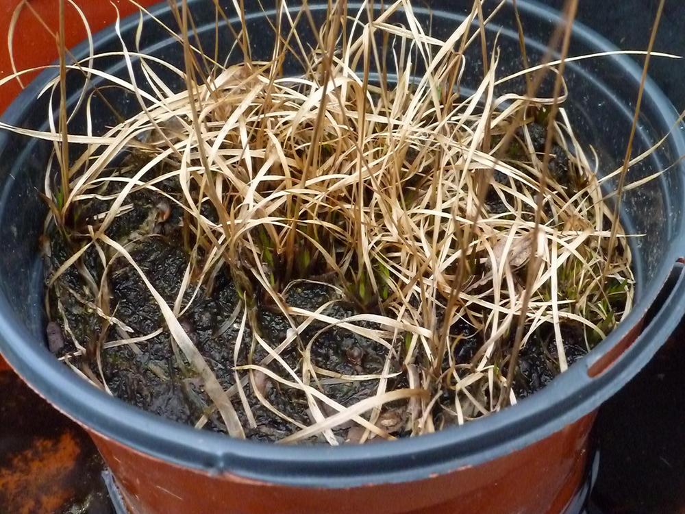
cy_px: 257
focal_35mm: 52
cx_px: 342
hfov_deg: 36.8
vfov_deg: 28.0
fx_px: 1029
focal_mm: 9.4
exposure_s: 1/500
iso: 1600
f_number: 5.6
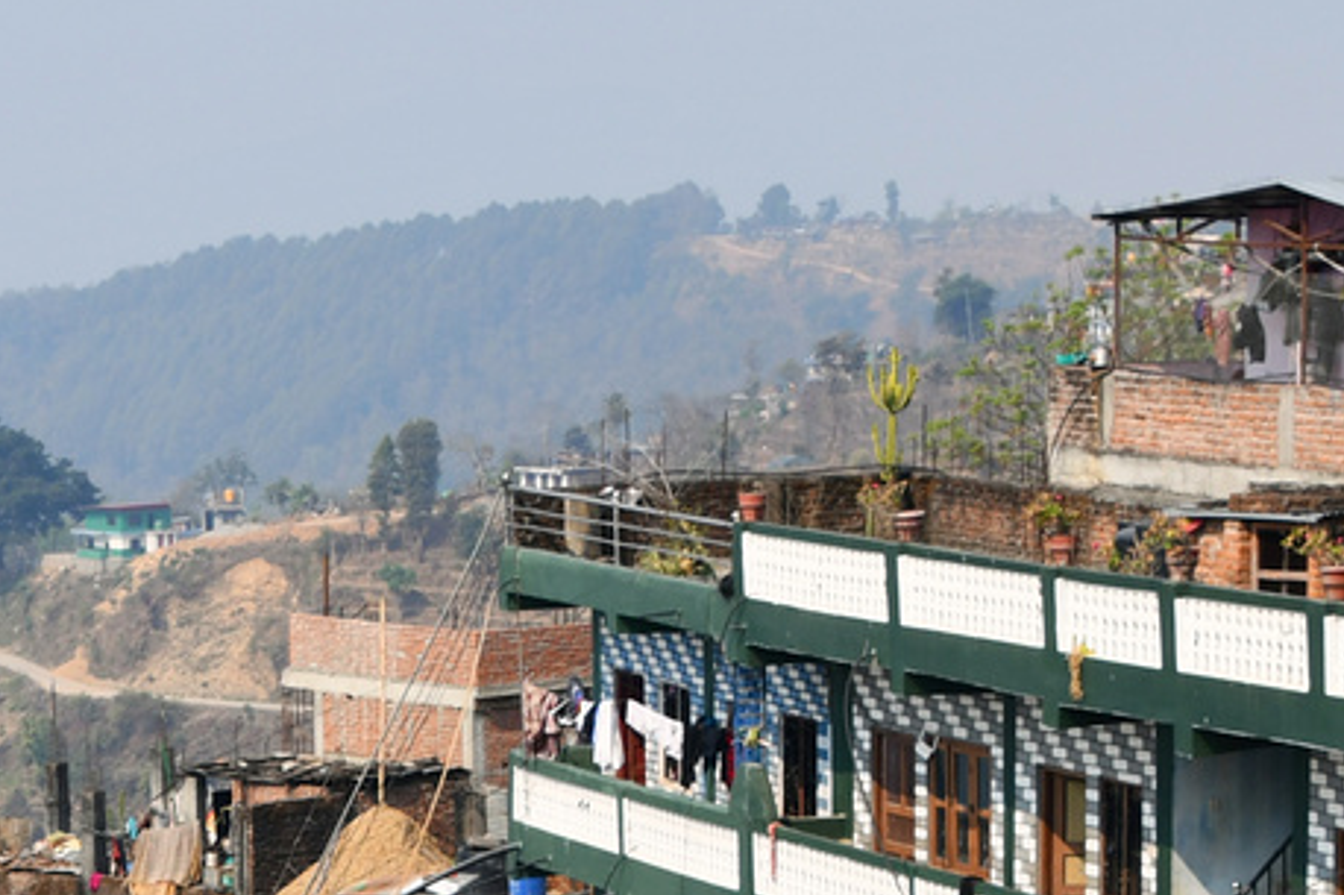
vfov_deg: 9.8
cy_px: 1051
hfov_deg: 14.8
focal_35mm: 138
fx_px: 5150
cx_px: 393
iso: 100
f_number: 9
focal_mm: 26
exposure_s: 1/320
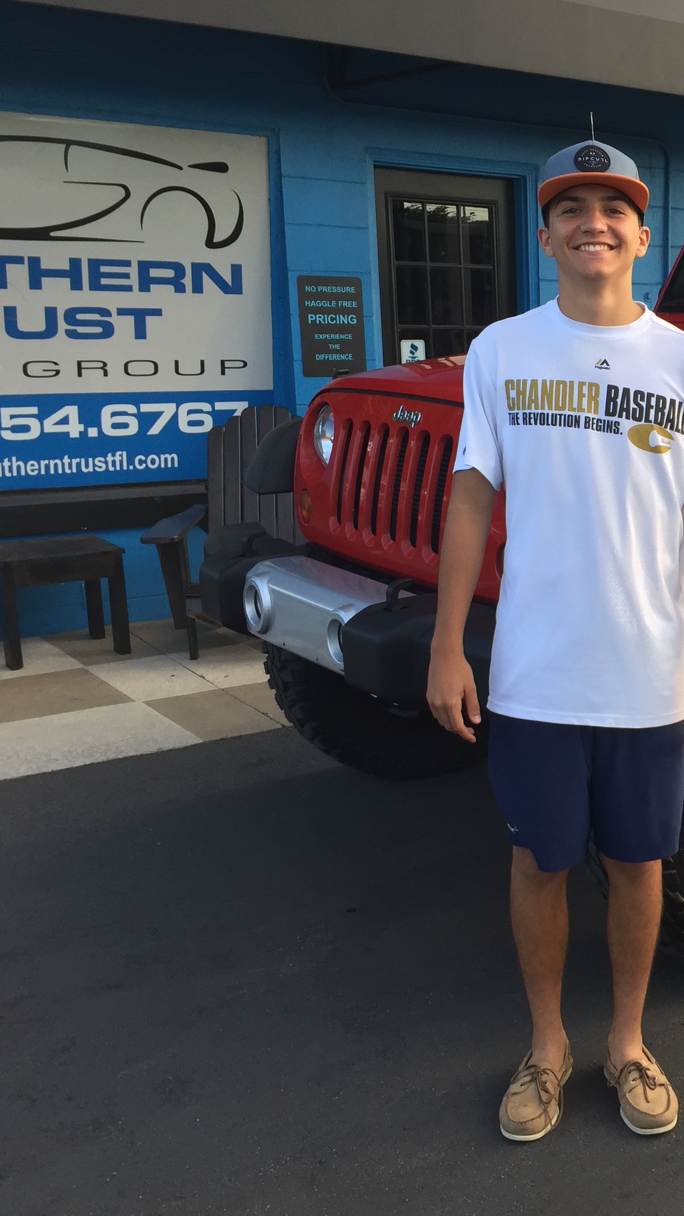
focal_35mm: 43
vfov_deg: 47.4
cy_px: 603
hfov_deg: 25.1
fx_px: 1386
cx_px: 810
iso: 32
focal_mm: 4.15
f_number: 2.2
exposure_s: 1/218
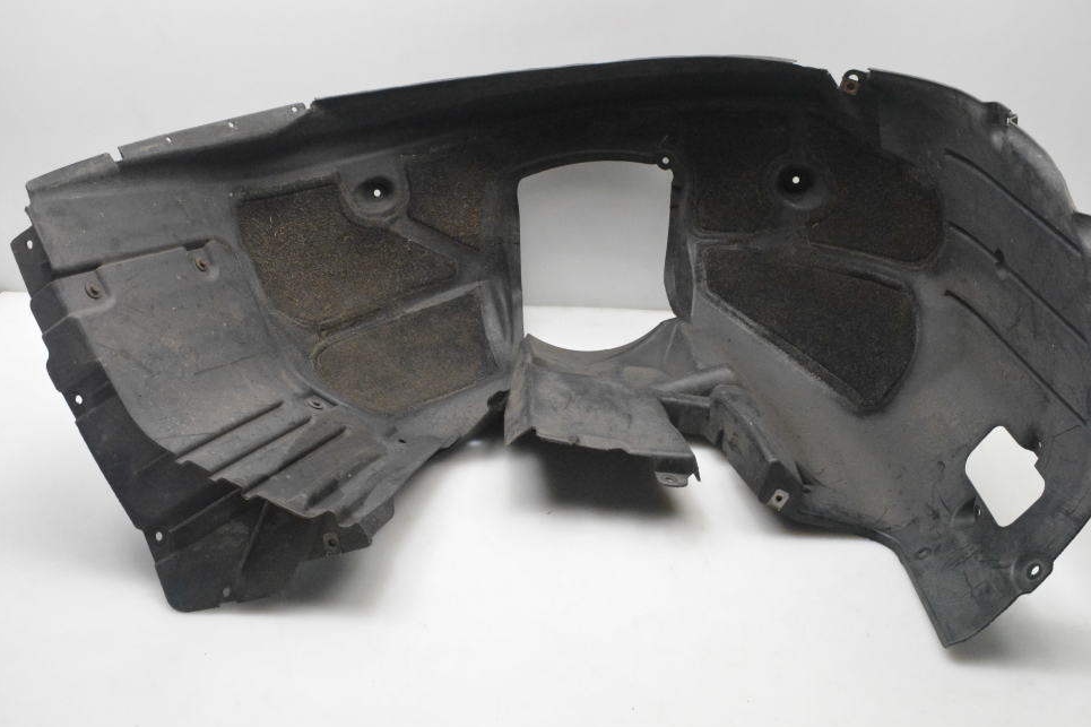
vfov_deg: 37.8
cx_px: 575
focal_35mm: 35
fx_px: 1060
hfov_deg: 54.4
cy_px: 358
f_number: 10
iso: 6400
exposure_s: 1/400
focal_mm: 22
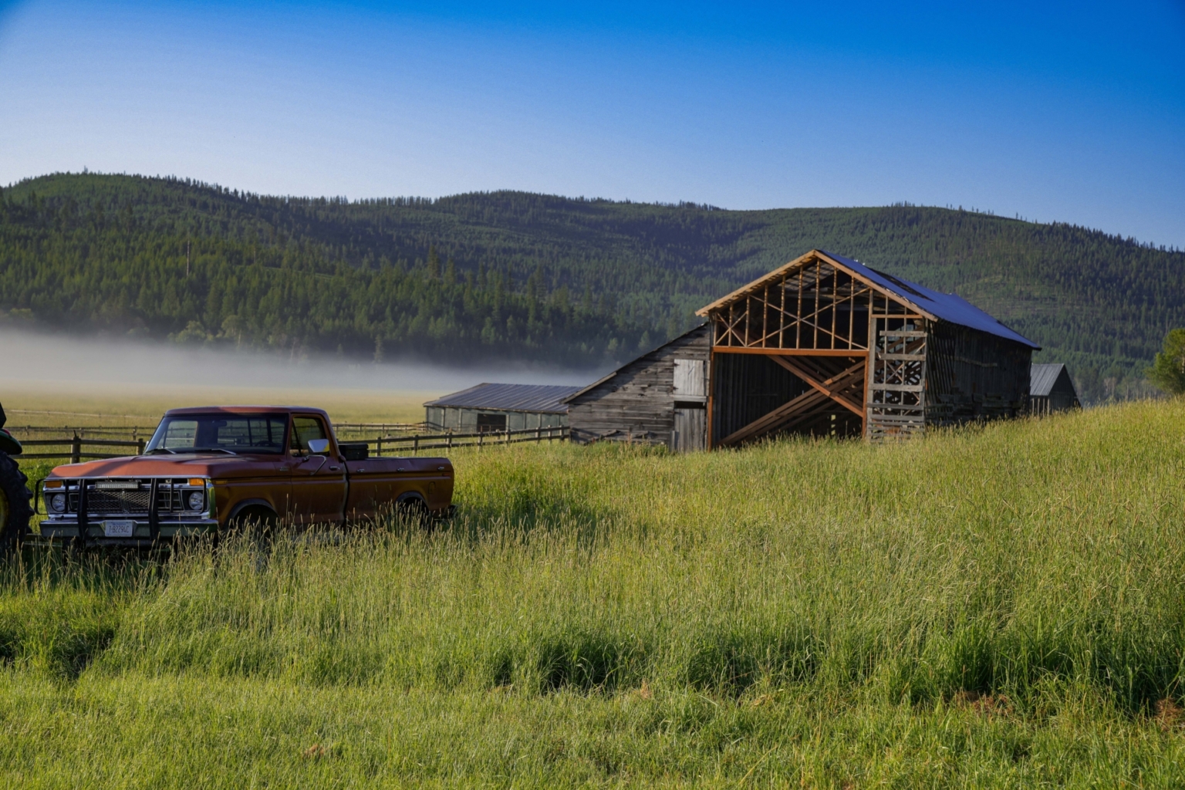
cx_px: 592
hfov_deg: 36.2
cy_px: 395
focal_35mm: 55
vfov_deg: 24.6
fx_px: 1810
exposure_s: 1/250
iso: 100
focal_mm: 55
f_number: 5
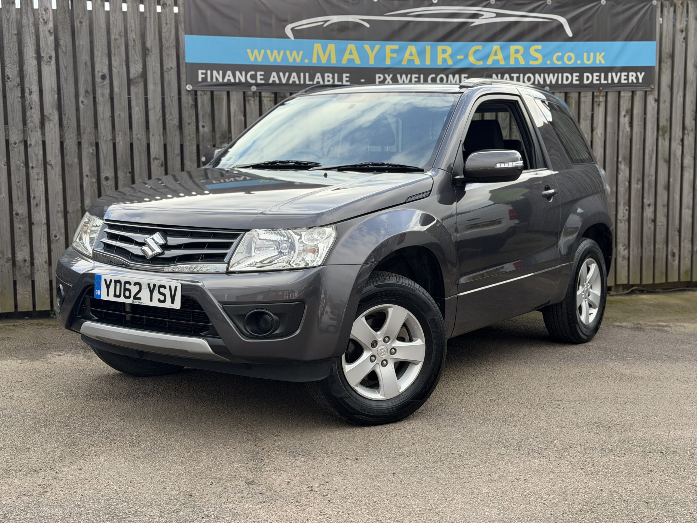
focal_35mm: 48
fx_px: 966
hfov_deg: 39.7
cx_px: 348
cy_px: 262
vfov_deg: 30.3
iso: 64
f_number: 1.78
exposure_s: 1/906
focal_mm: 6.76
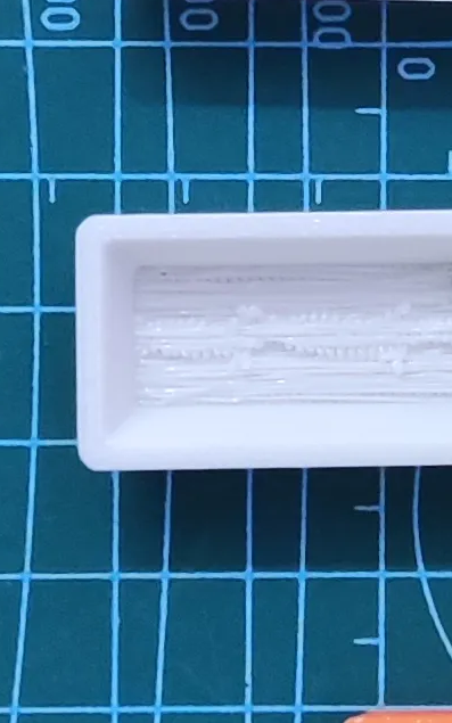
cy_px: 155
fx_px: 3291
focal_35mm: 167
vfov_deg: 12.5
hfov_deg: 7.8
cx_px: 418
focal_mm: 4.71
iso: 695
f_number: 1.79
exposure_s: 1/40
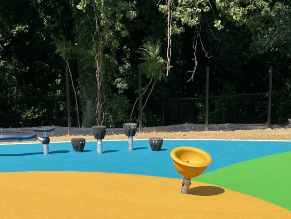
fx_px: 555
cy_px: 180
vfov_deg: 21.9
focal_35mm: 66
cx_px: 174
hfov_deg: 29.3
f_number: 1.6
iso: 32
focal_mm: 4.2
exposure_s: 1/3300
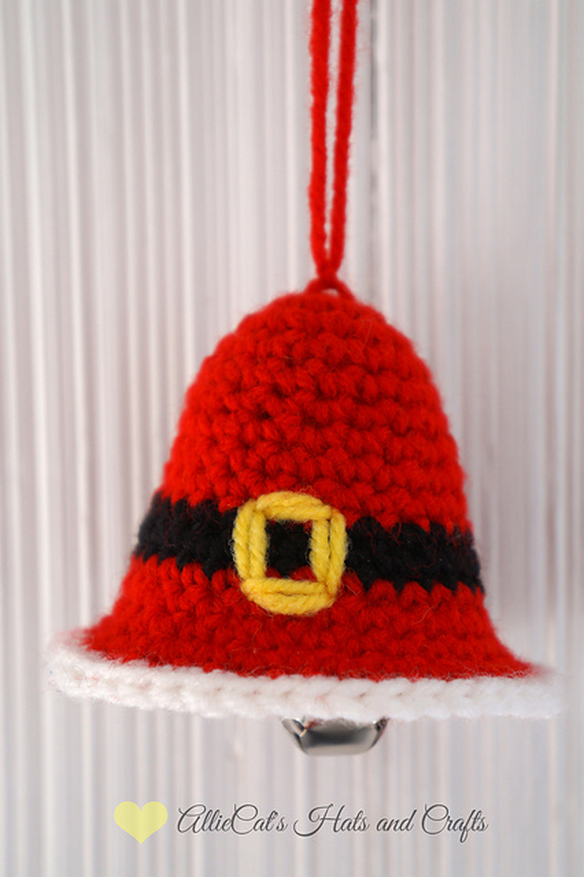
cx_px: 292
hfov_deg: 16.5
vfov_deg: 24.6
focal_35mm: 82
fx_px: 2010
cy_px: 438
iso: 320
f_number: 5.6
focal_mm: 55
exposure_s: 1/160
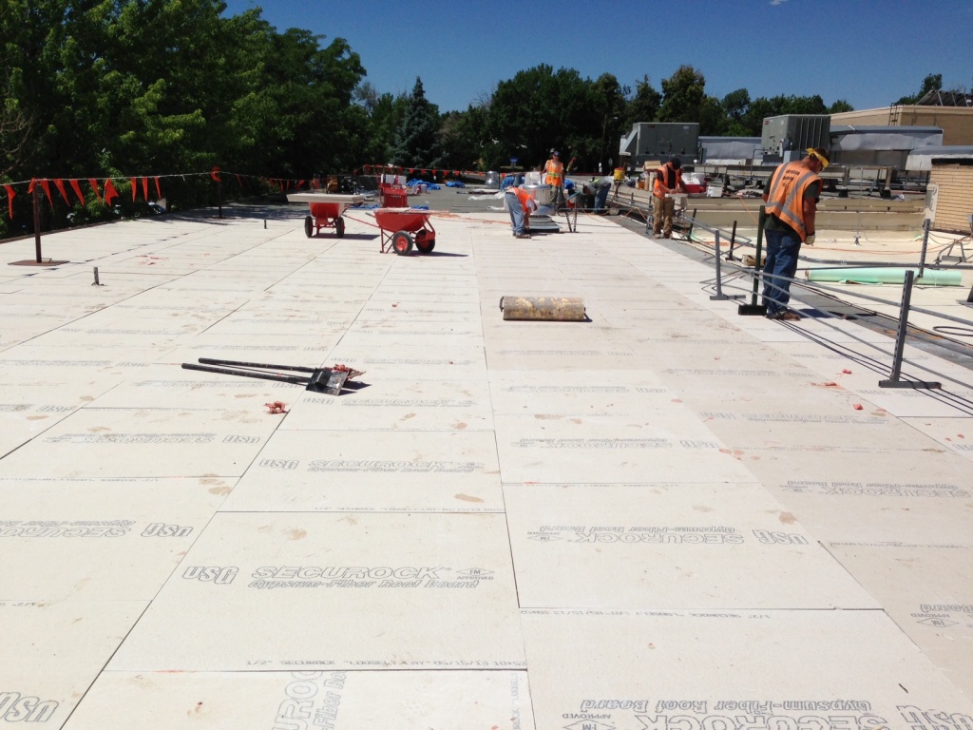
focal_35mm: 33
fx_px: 928
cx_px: 486
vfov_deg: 42.9
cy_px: 365
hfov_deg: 55.4
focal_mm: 4.13
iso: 50
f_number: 2.4
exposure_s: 1/4525
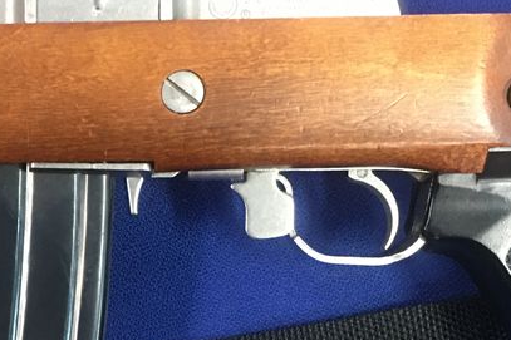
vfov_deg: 15.1
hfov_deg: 21.9
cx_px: -23
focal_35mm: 89
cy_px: 332
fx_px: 1263
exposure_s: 1/4
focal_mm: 4.15
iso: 50
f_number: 2.2
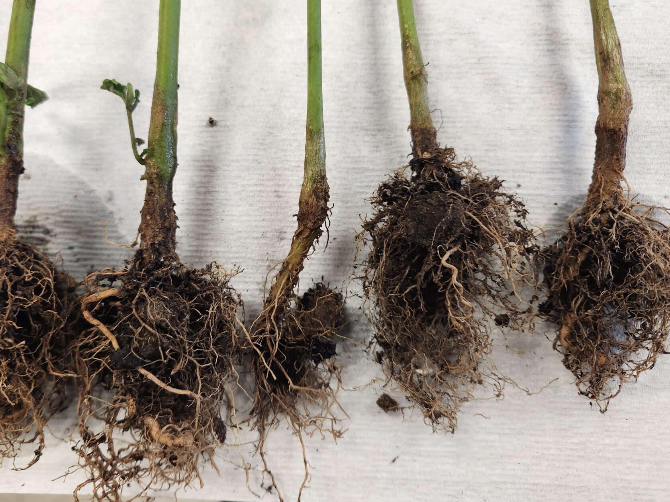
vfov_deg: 49.5
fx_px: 542
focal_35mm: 28
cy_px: 204
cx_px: 281
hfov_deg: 63.1
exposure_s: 1/180
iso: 125
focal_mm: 5.4
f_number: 1.8
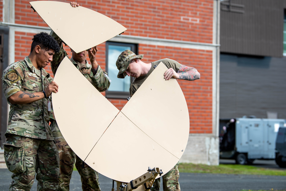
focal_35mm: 92
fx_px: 731
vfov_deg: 14.9
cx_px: 143
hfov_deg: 22.1
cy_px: 96
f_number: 4
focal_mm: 92
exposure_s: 1/1250
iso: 100
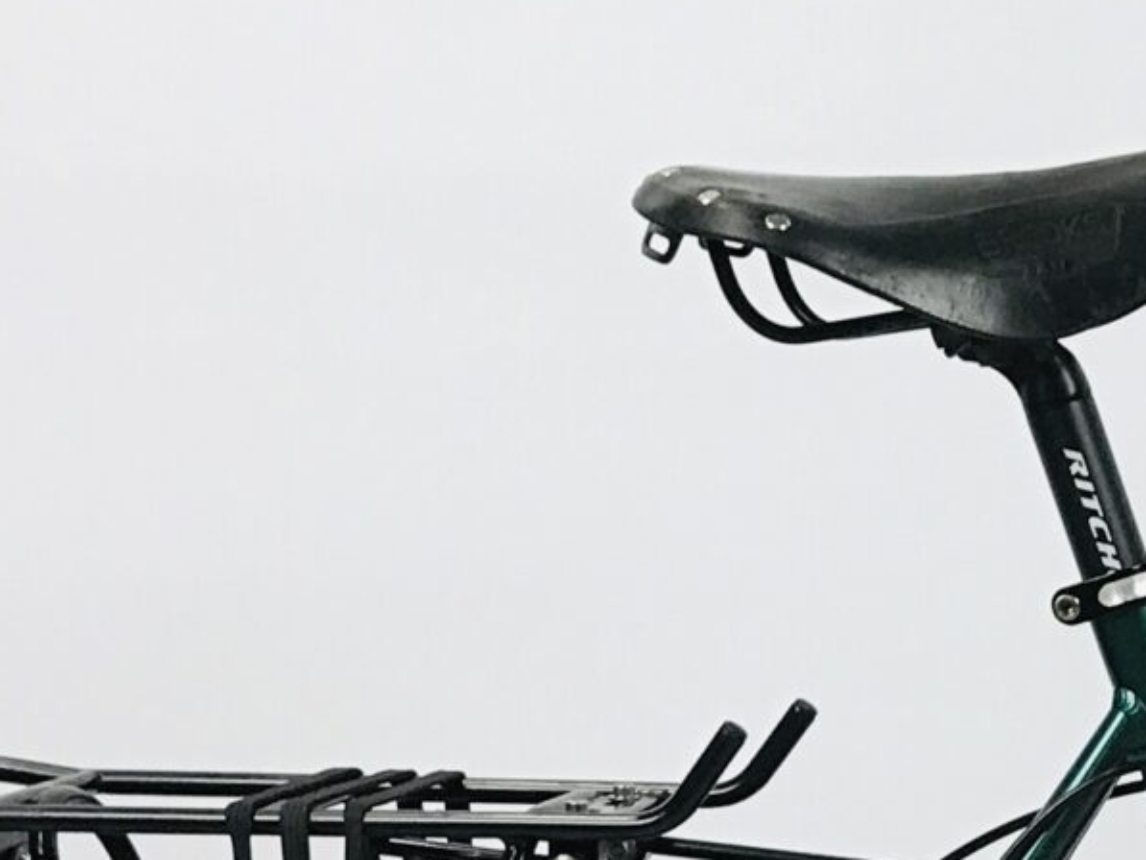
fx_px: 3974
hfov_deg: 15.1
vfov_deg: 12.0
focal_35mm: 120
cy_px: 1144
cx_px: 1774
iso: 20
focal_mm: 3.99
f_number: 1.8
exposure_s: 1/33
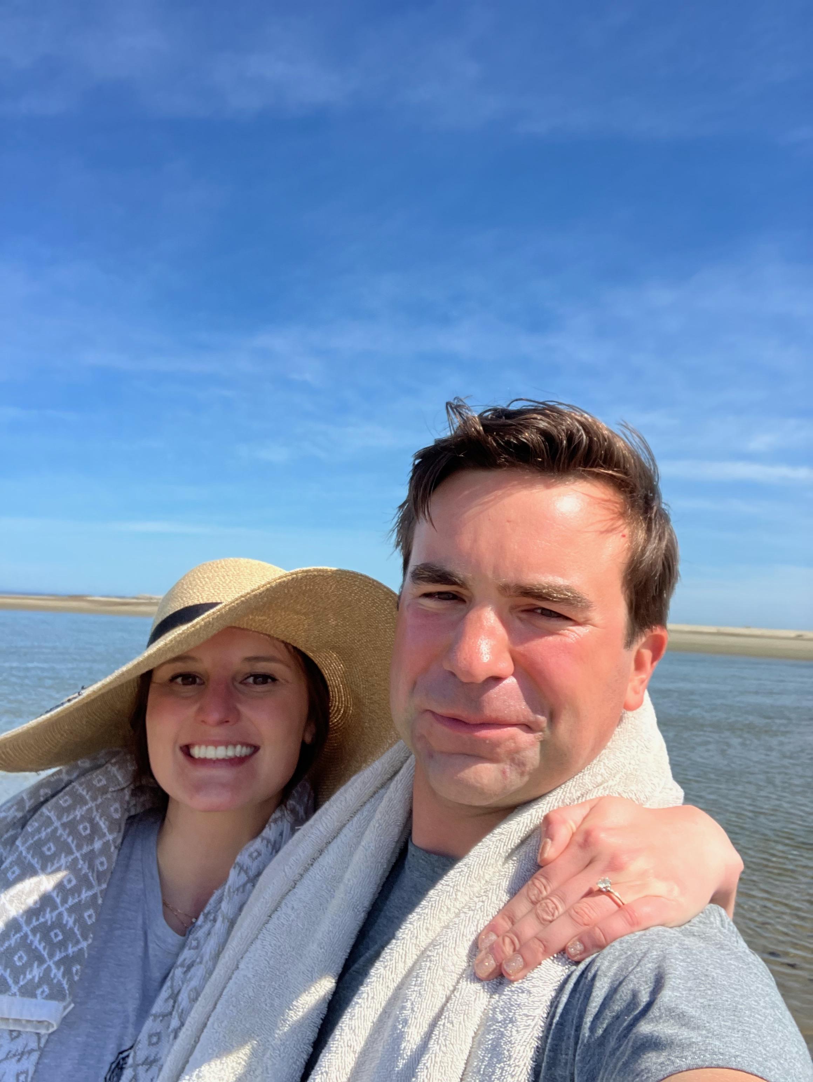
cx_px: 406
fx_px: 1001
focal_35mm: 32
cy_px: 541
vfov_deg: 56.8
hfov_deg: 44.2
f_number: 2.2
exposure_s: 1/758
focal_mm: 2.87
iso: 20
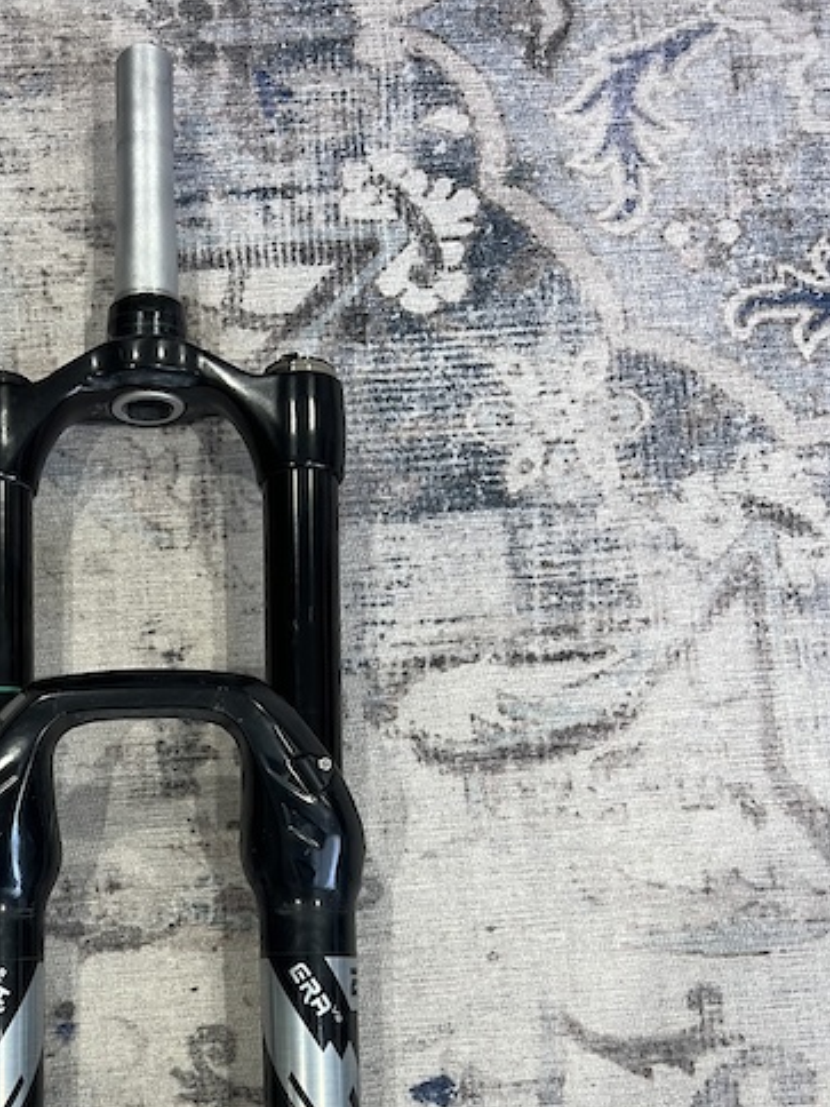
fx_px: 1375
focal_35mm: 43
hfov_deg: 32.7
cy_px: 878
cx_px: 169
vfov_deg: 42.0
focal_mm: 5.7
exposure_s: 1/60
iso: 100
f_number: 1.5
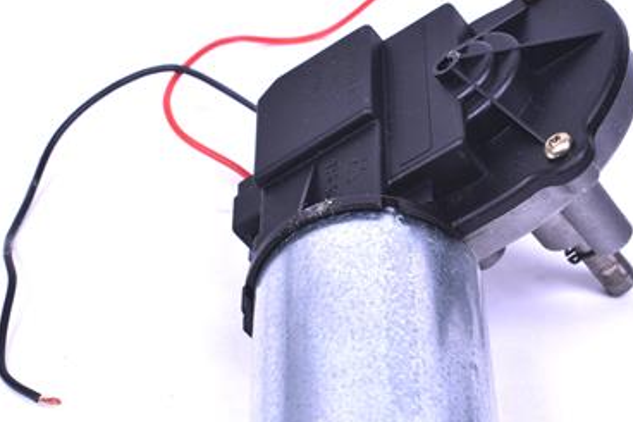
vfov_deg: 15.5
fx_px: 1547
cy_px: 284
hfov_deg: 23.1
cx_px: 401
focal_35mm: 88
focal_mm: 36
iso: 200
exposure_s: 1/200
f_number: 10
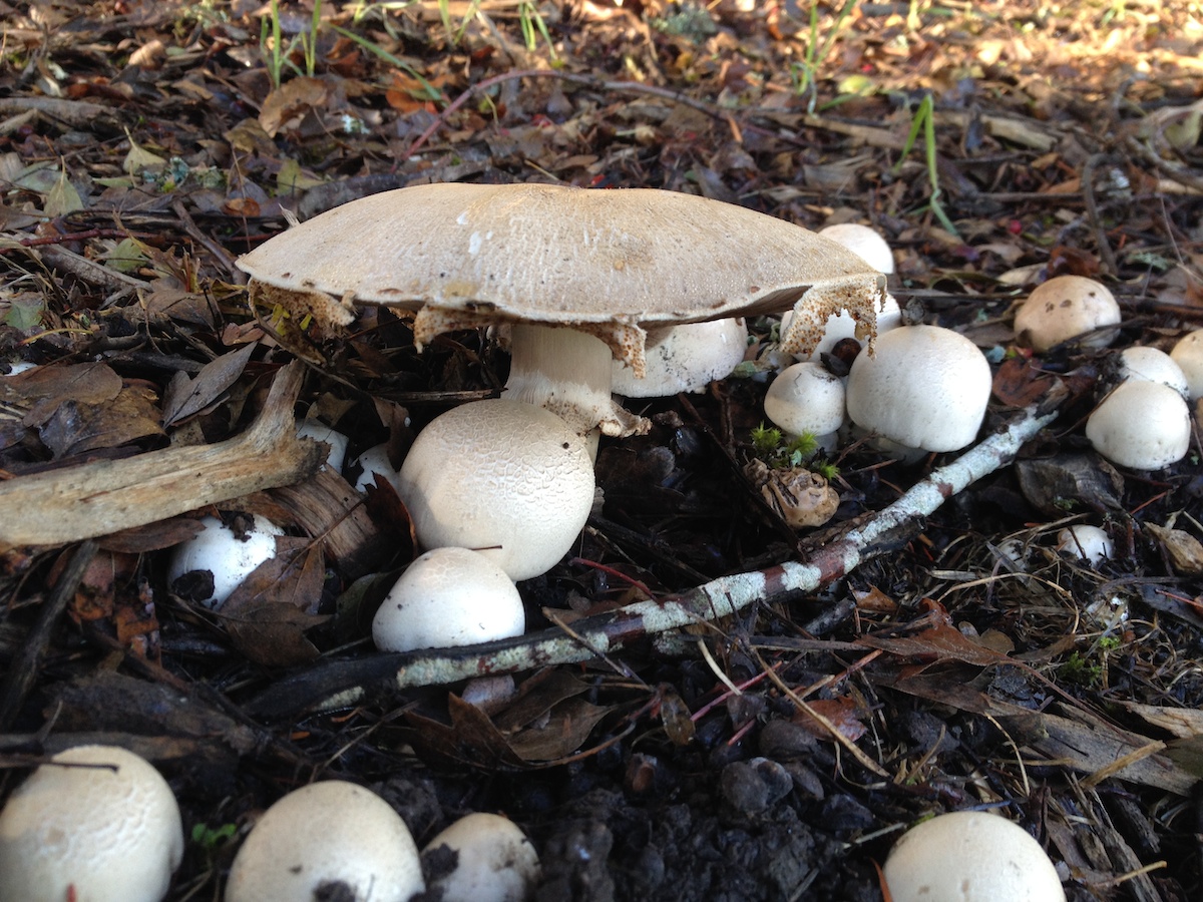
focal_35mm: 35
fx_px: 1216
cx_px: 602
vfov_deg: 40.7
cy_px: 451
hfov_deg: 52.6
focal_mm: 4.28
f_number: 2.4
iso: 64
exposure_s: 1/60
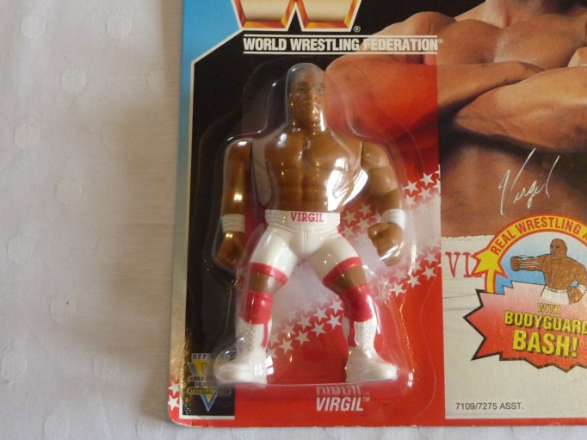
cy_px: 138
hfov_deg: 29.2
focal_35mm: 66
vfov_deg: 22.1
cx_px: 385
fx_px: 1119
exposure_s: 1/25
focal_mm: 7.3
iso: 400
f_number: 3.7
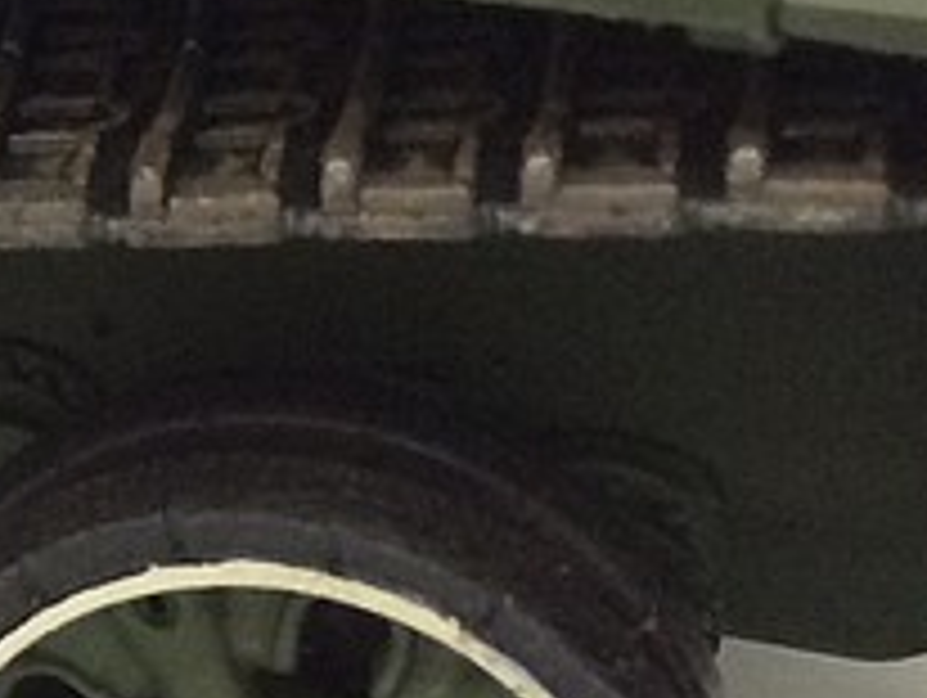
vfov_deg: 8.1
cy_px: -288
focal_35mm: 180
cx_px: -1274
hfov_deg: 9.7
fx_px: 4826
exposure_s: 1/30
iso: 160
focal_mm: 4.15
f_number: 2.2
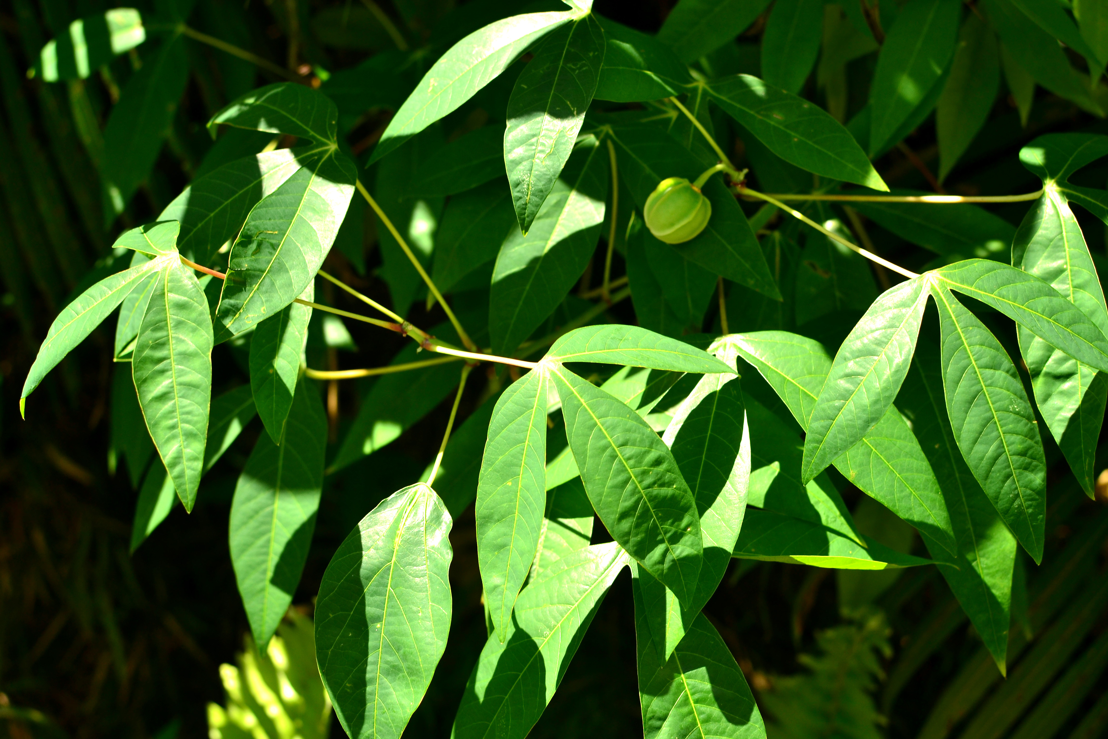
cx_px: 554
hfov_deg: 37.9
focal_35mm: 52
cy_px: 370
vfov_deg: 25.8
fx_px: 1616
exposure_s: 1/250
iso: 100
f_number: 5.6
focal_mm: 35
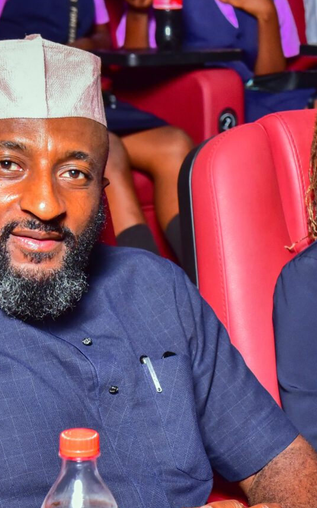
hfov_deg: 10.2
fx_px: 1756
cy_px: 366
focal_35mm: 127
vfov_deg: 16.4
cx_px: 299
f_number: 7.1
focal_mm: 52
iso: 2000
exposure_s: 1/125
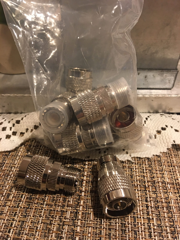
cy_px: 120
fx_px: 201
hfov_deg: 48.2
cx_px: 90
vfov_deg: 61.7
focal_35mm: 29
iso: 80
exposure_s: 1/10
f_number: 2.2
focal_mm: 4.15
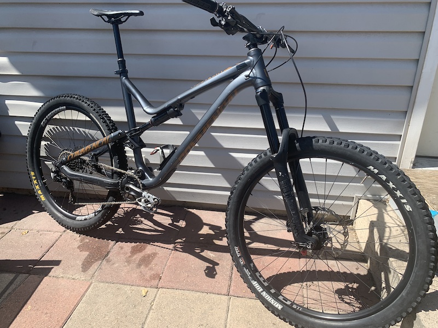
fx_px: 329
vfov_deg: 53.1
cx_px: 219
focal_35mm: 26
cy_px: 164
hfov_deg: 67.3
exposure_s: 1/1350
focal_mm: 4.25
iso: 25
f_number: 1.8
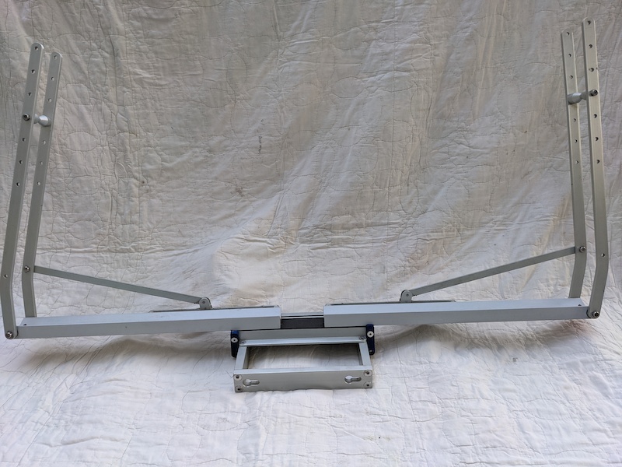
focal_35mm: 27
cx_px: 311
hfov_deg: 65.3
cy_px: 234
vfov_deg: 51.4
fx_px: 485
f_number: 1.73
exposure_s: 1/60
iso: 79
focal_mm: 4.38
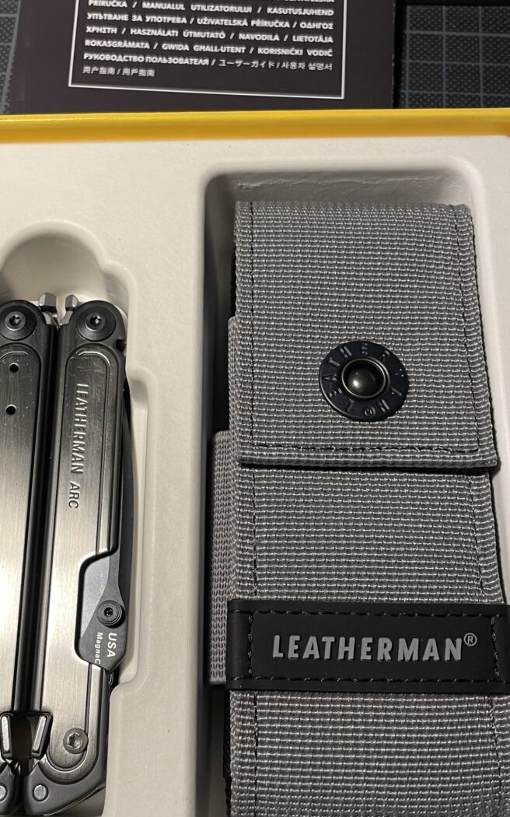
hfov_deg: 30.5
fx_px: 934
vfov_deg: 47.2
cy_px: 416
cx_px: 218
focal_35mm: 42
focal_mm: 4.2
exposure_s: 1/50
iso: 64
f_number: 1.6
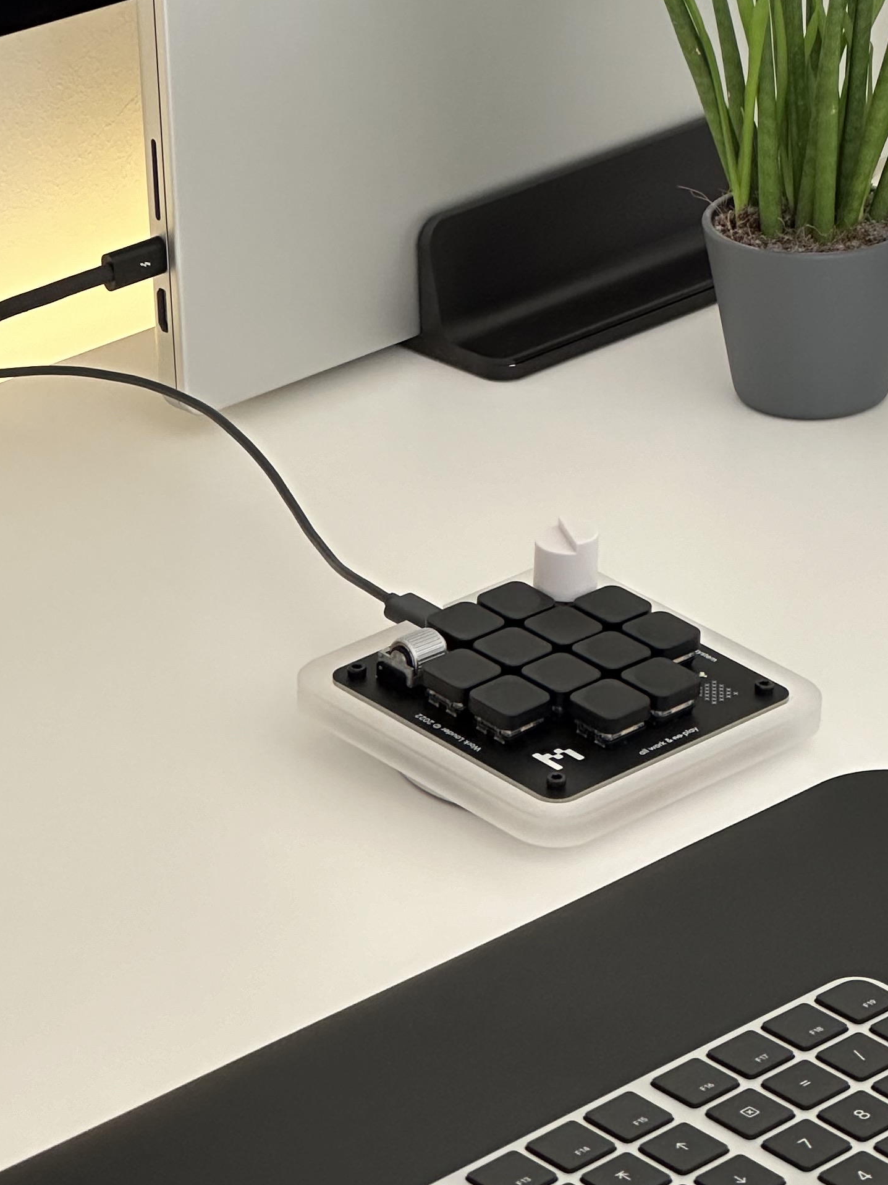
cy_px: 204
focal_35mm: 162
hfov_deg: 9.1
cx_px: 749
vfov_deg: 12.1
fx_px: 5541
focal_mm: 9
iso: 100
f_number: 2.8
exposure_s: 1/99
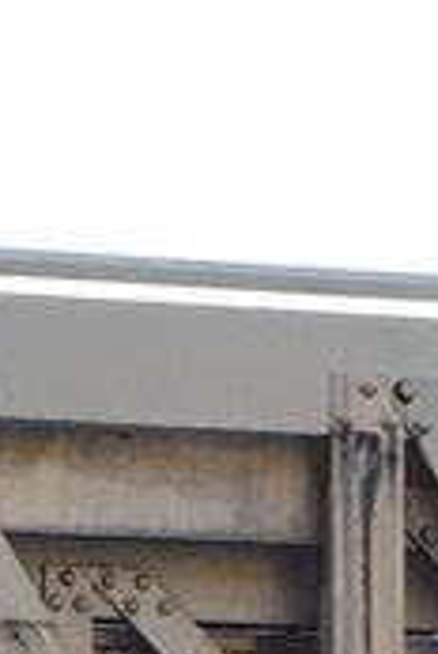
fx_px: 5162
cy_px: 1573
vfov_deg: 6.8
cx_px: 317
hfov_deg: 4.9
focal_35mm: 284
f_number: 2.2
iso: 40
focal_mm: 4.15
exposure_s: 1/120
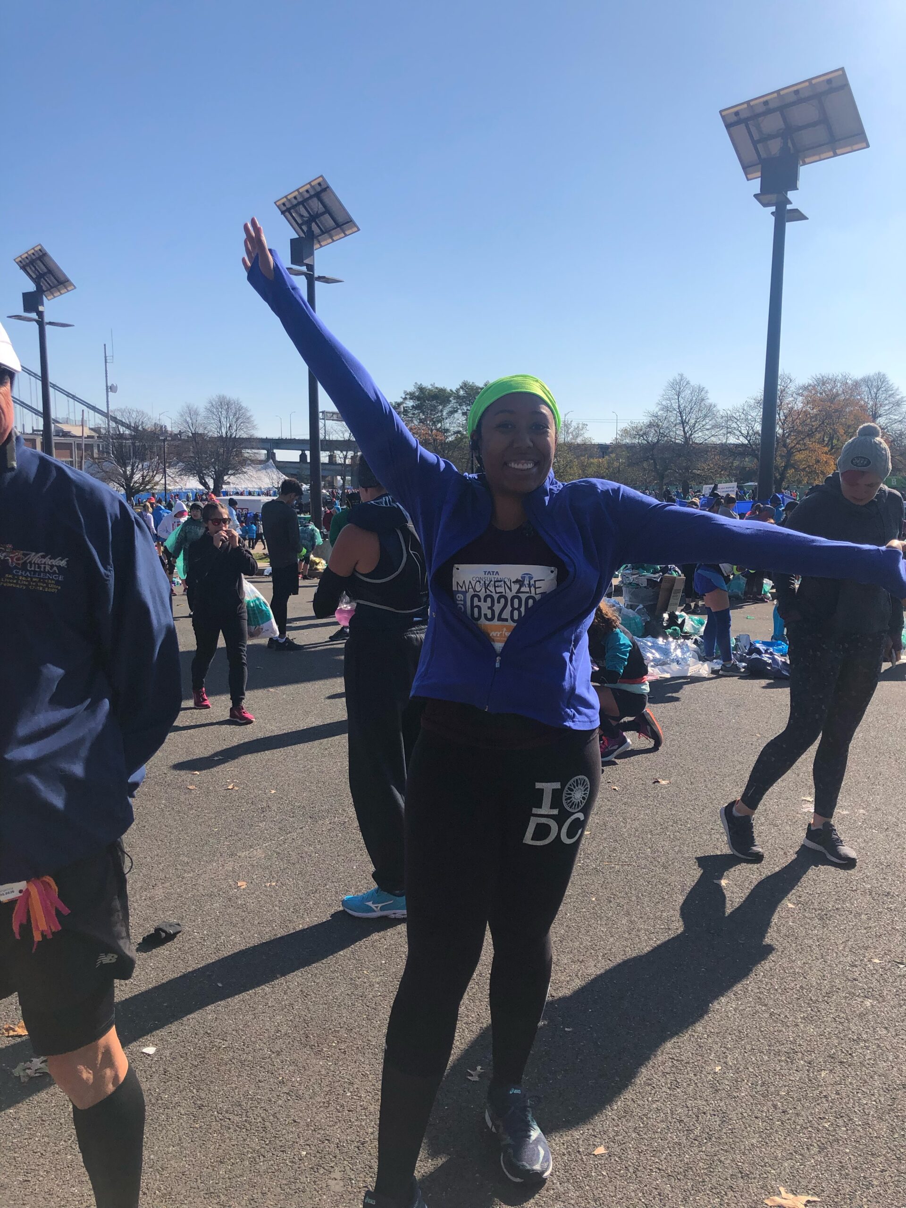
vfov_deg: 63.4
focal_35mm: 28
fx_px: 977
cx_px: 453
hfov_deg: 49.7
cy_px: 604
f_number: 1.8
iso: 25
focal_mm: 3.99
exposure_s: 1/2857
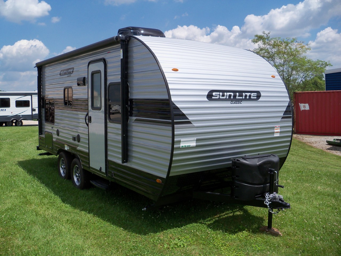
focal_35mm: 35
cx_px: 170
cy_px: 128
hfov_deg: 52.6
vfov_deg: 40.7
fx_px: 345
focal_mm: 6.2
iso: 80
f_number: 3.5
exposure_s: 1/1000
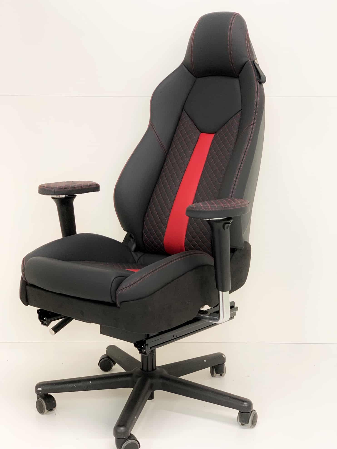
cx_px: 168
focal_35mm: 52
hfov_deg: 28.0
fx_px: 675
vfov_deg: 36.8
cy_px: 224
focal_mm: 6
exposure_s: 1/50
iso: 320
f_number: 2.4
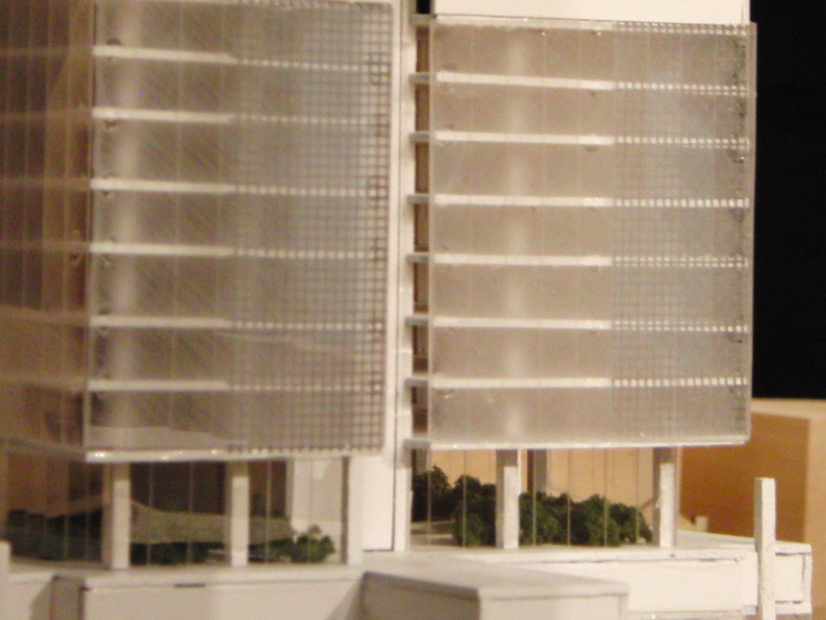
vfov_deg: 6.9
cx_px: 533
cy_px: 229
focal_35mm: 214
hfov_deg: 9.2
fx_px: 5107
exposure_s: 1/13
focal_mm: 20.8
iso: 400
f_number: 4.1
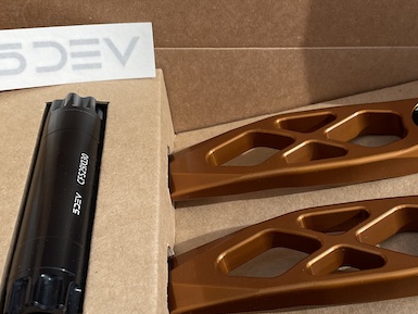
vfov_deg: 27.0
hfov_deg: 35.2
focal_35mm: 54
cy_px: 151
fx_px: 652
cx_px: 281
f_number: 1.6
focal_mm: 4.2
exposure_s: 1/2304
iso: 32
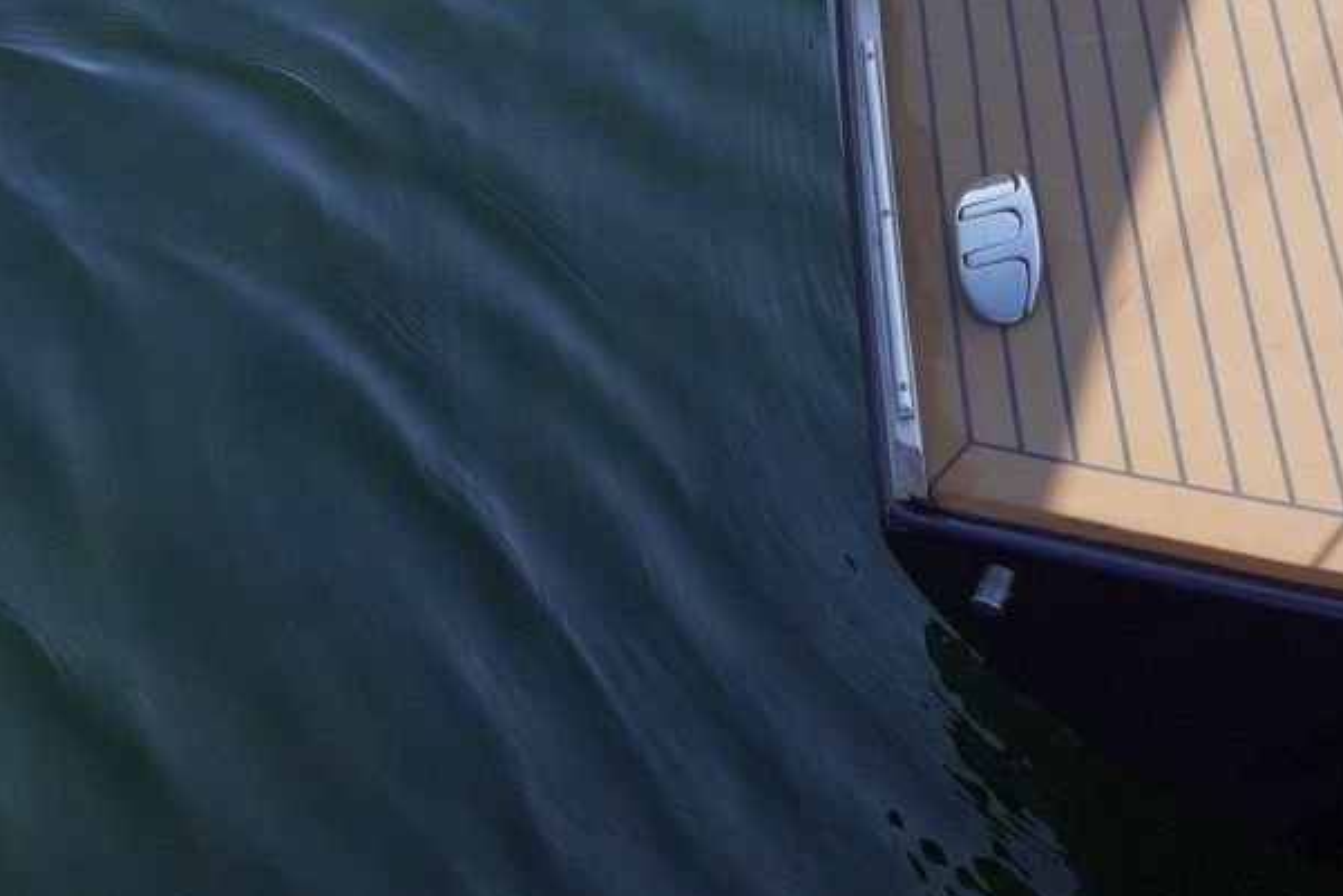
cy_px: -398
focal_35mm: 115
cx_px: 1998
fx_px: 4291
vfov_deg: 11.5
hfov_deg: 16.3
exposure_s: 1/1600
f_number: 8
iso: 640
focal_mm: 24
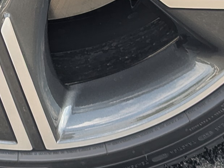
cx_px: 35
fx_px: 1281
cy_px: -120
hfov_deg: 10.0
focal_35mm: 198
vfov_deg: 7.3
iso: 53
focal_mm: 6.81
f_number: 1.85
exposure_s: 1/691
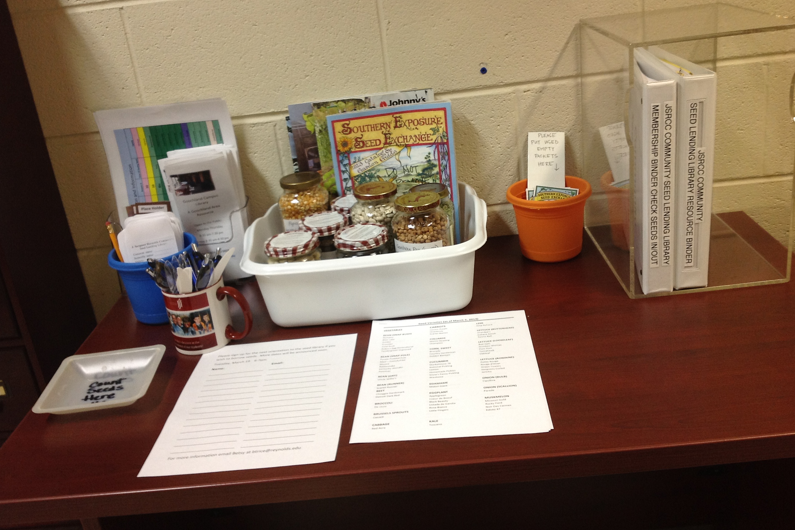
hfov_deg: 51.9
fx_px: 817
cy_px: 238
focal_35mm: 37
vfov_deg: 35.9
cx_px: 402
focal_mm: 4.28
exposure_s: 1/15
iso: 100
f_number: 2.4
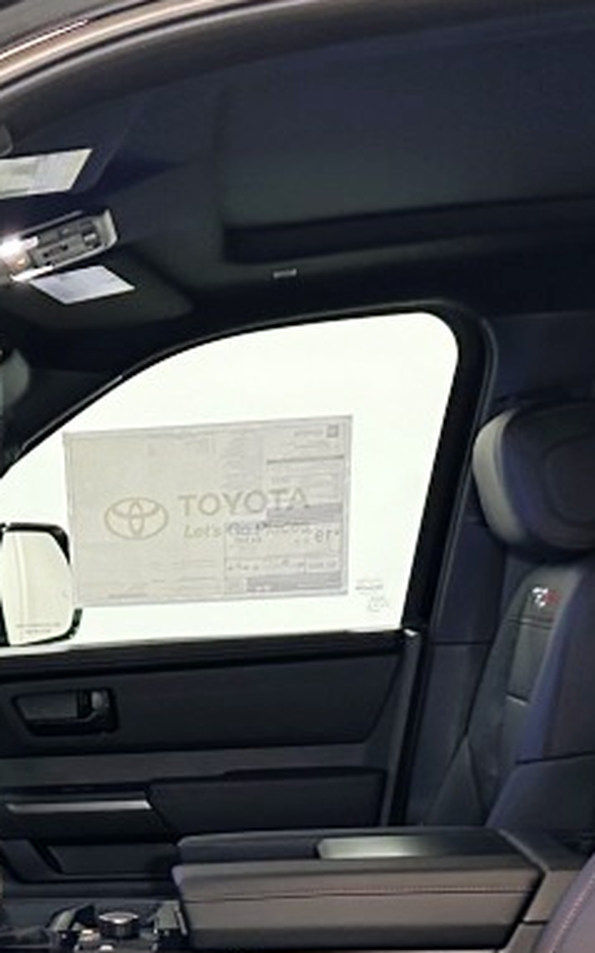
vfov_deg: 28.7
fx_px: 1766
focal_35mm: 68
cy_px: 906
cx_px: -15
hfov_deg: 18.6
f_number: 1.78
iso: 1000
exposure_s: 1/40
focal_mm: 6.86
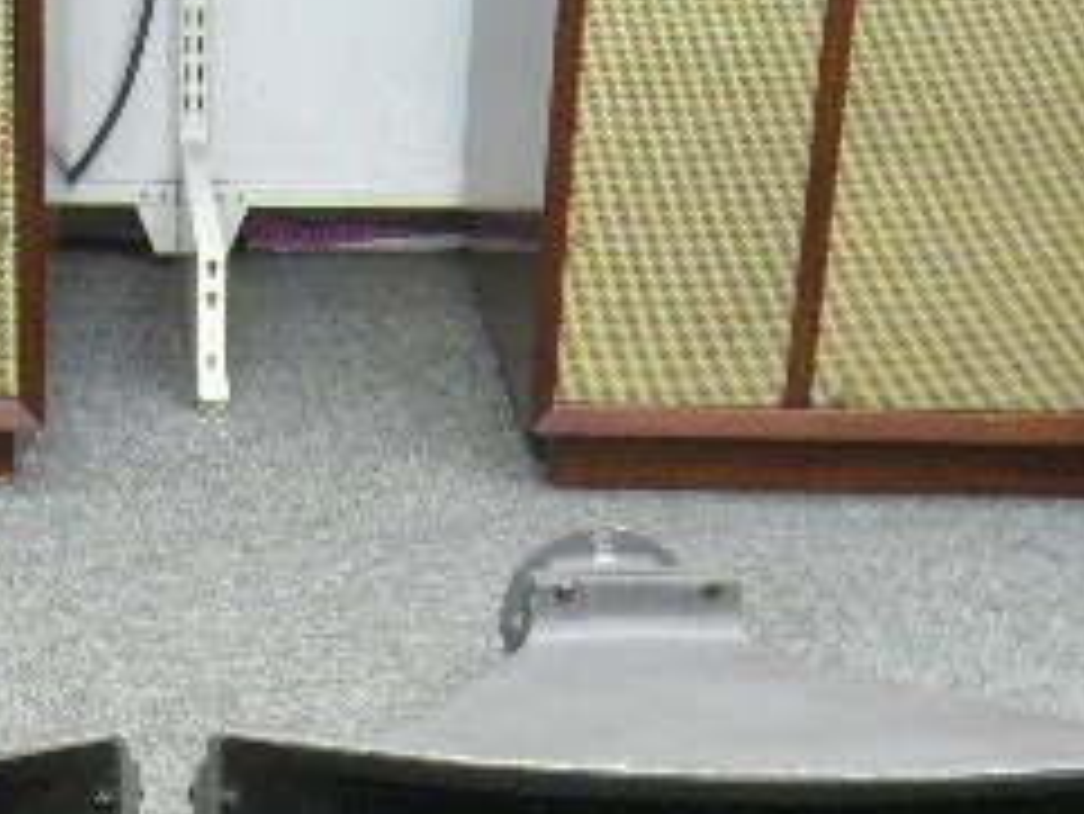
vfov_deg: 15.5
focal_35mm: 93
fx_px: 2914
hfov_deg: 20.7
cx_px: 157
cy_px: 899
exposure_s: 1/10
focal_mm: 5.8
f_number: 2.8
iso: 200
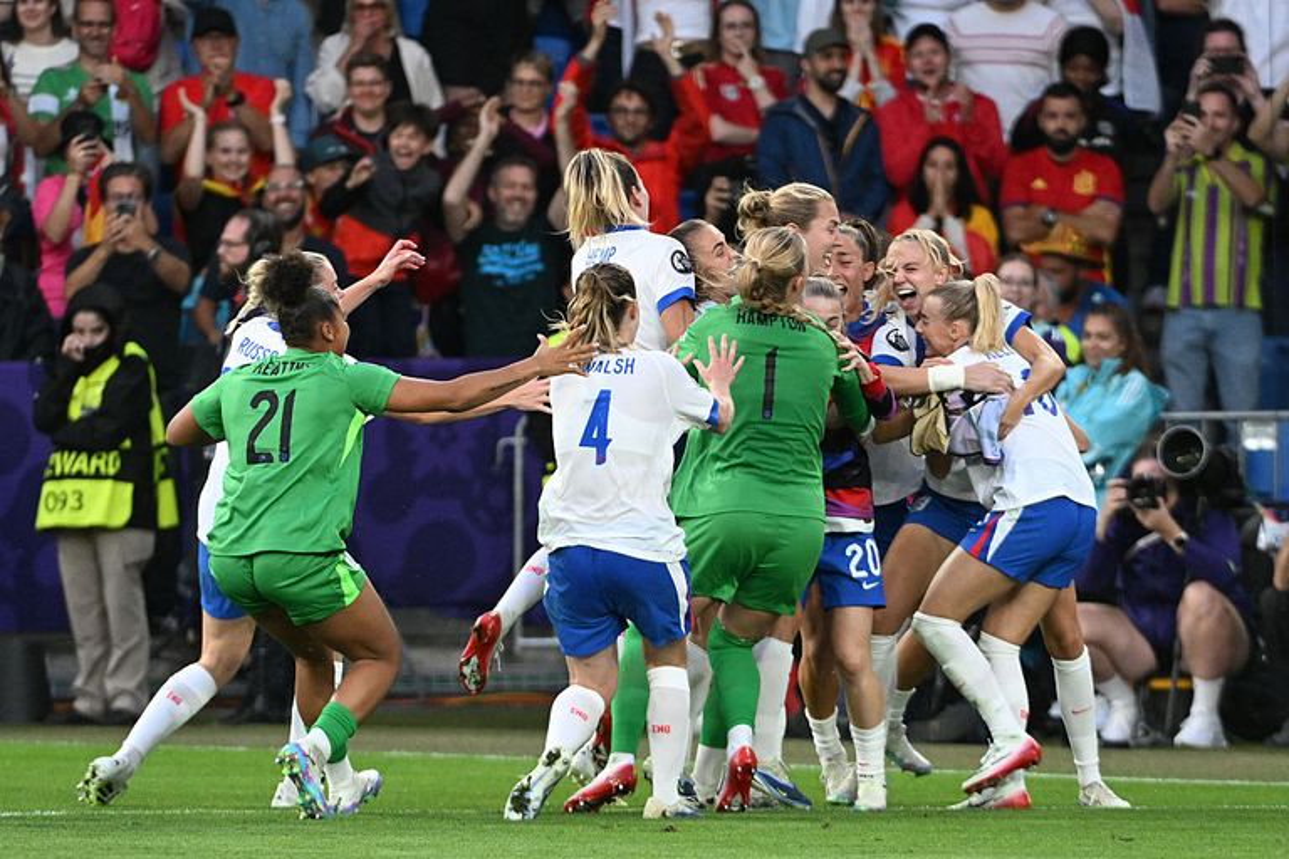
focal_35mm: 340
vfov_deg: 4.0
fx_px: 12173
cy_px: 430
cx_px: 644
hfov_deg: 6.1
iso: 3200
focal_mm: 340
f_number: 4
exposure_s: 1/1000
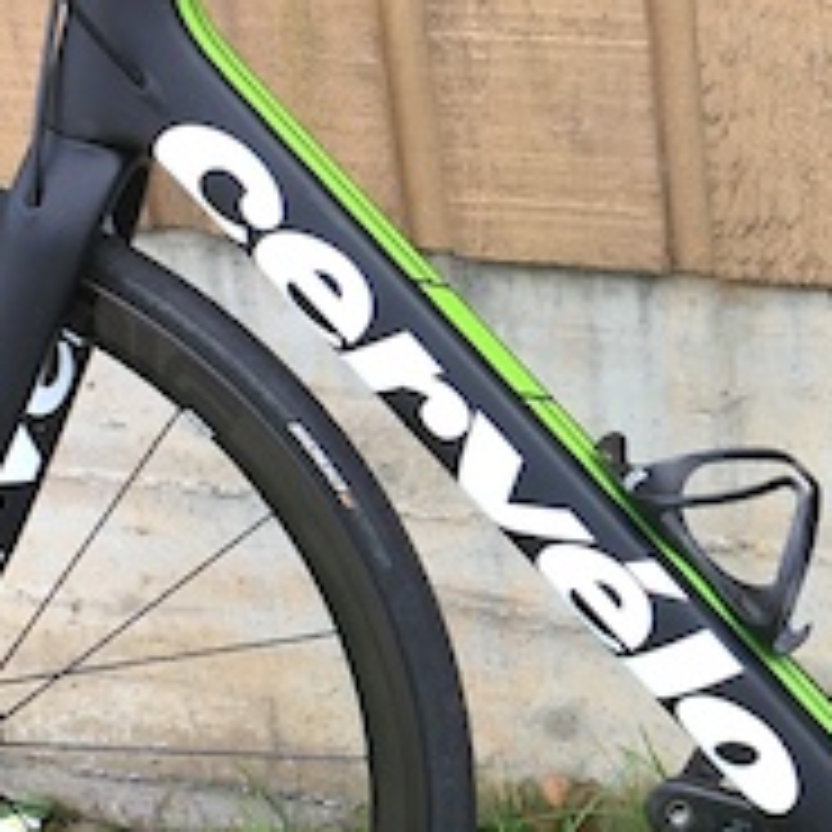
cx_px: 863
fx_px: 3018
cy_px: 360
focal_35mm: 111
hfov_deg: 15.4
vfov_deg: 15.7
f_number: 2.2
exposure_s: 1/124
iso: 25
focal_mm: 4.15
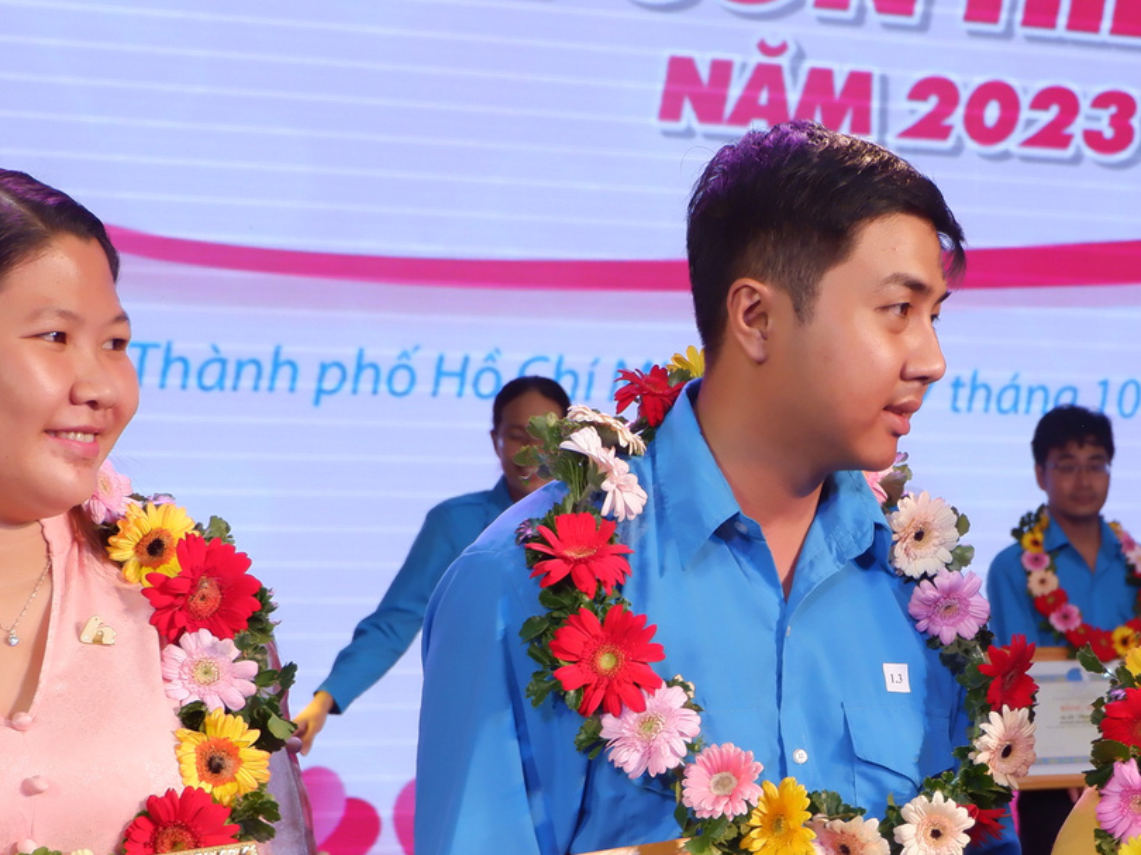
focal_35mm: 76
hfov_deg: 25.3
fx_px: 2504
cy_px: 787
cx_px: 876
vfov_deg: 19.0
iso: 400
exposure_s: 1/140
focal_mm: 21.1
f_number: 4
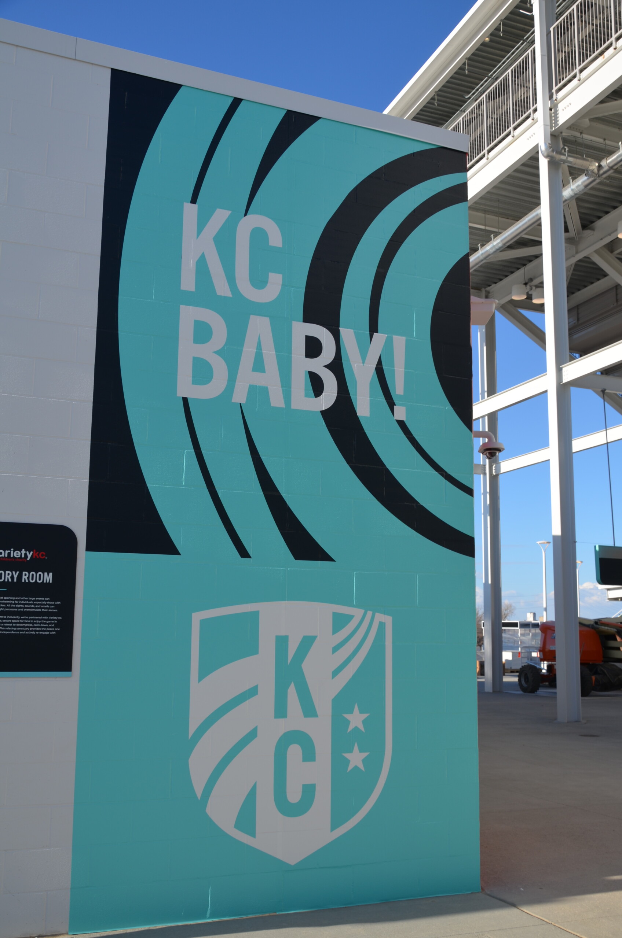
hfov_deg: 36.7
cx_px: 311
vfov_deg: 53.2
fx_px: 937
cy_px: 469
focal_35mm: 36
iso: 100
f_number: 8
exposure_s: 1/250
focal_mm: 24
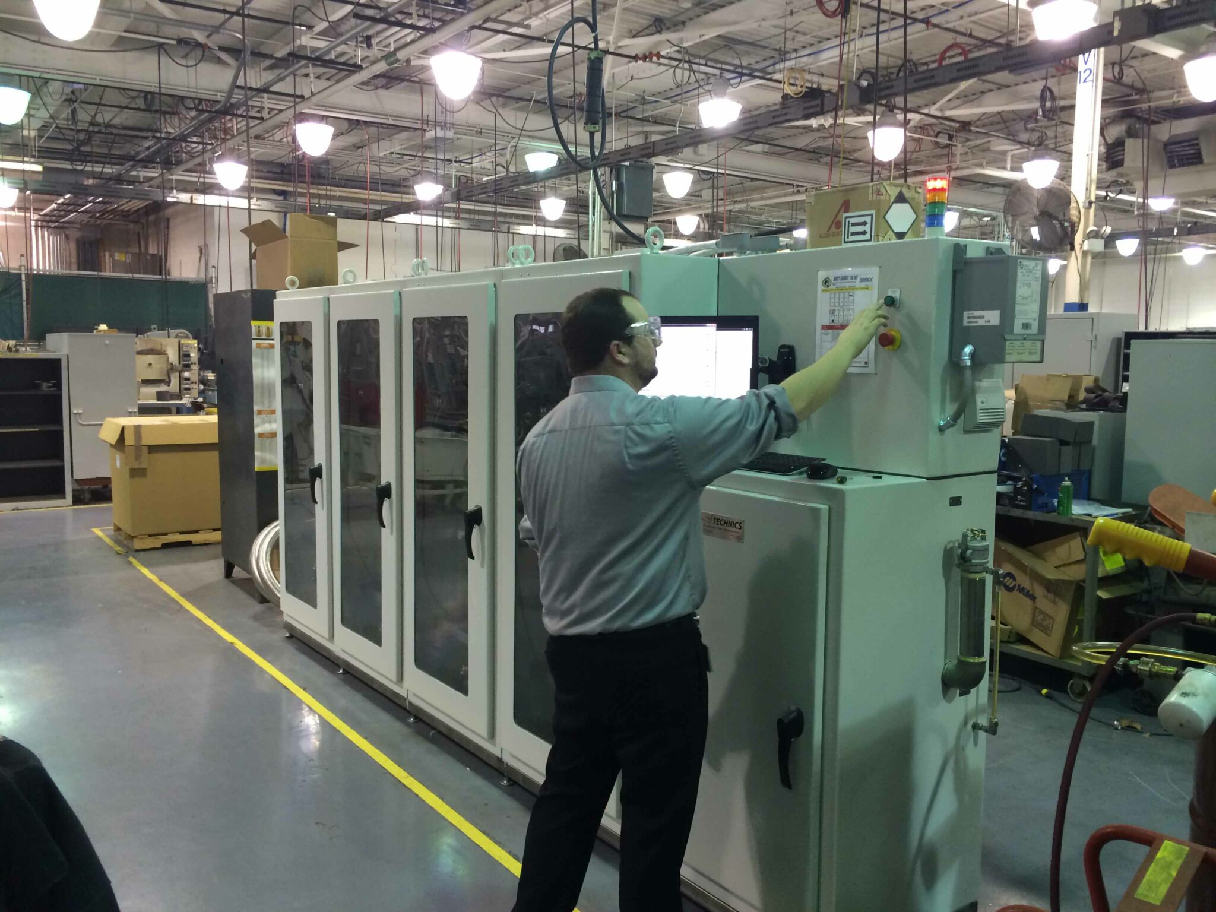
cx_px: 608
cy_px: 456
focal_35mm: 30
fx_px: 1054
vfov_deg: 46.8
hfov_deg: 60.0
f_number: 2.2
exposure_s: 1/30
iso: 100
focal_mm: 4.12
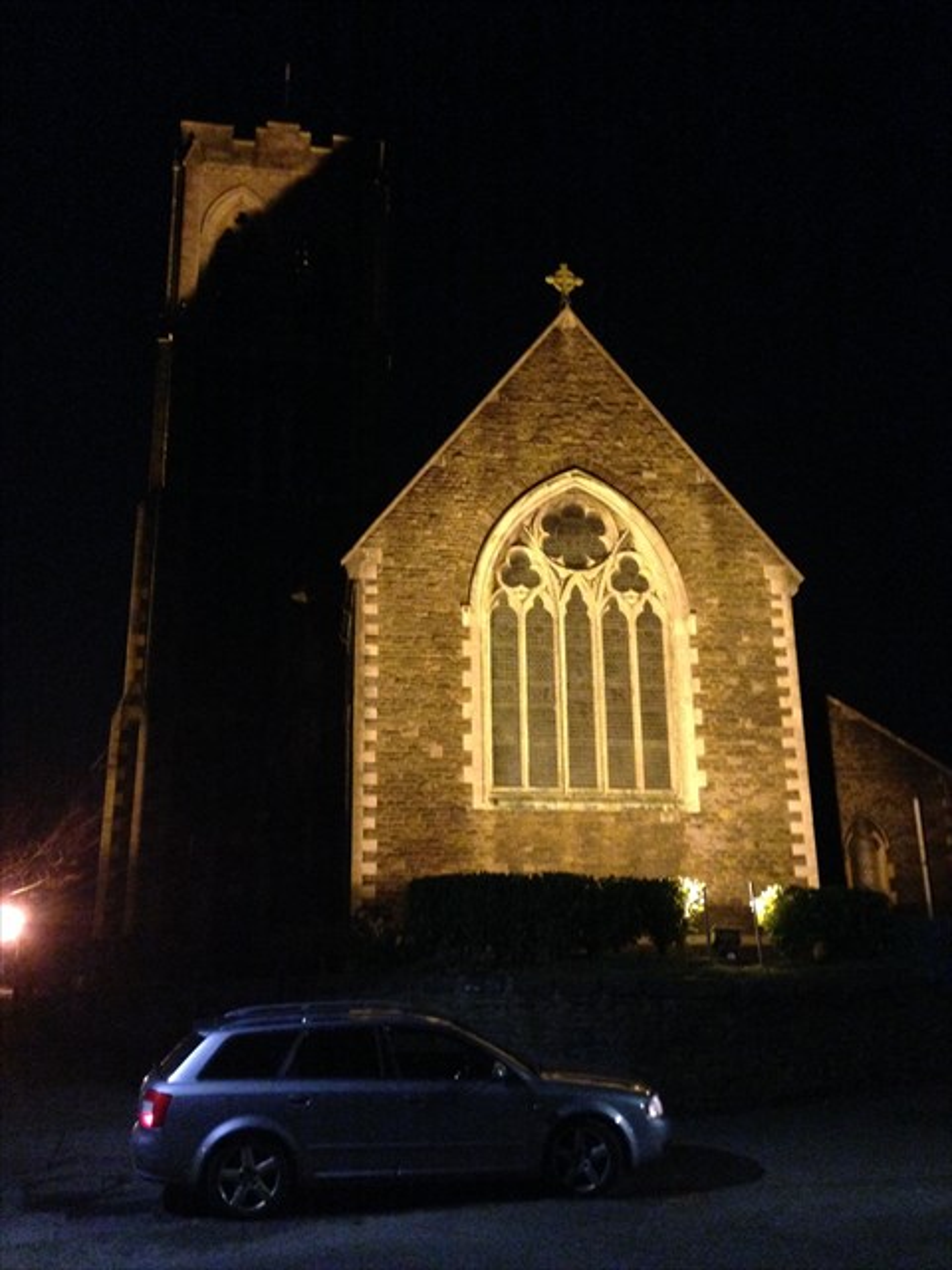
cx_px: 476
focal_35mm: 33
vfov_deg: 55.4
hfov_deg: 42.9
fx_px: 1210
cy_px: 635
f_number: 2.4
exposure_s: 1/15
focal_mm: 4.12
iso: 640
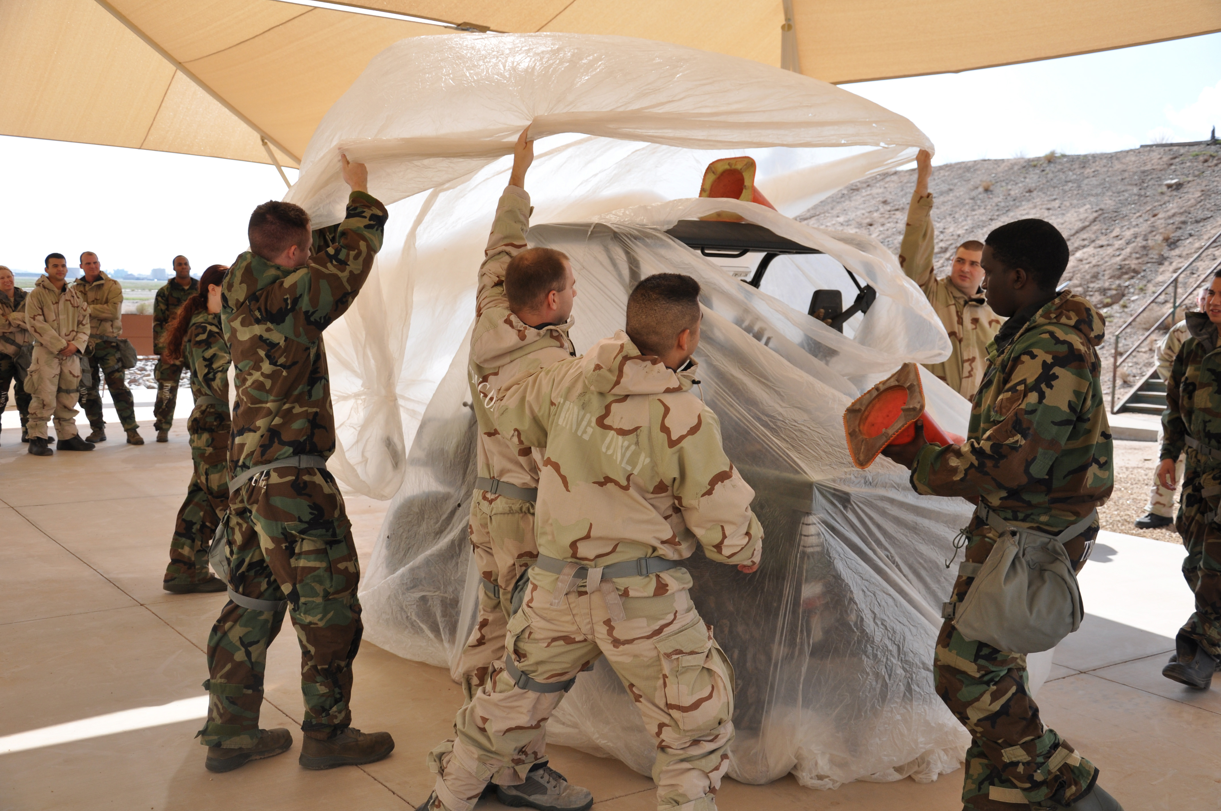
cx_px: 610
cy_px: 406
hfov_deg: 51.3
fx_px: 1270
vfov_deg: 35.4
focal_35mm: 38
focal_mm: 25
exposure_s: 1/800
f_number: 5
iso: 250
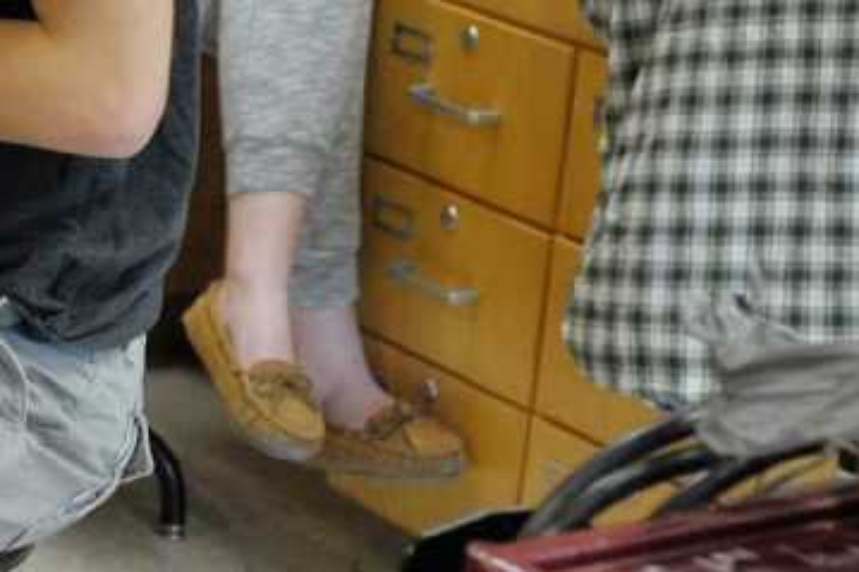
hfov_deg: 12.9
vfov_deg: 10.0
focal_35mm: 137
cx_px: -900
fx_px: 3267
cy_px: 136
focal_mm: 24
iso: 1250
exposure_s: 1/125
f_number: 4
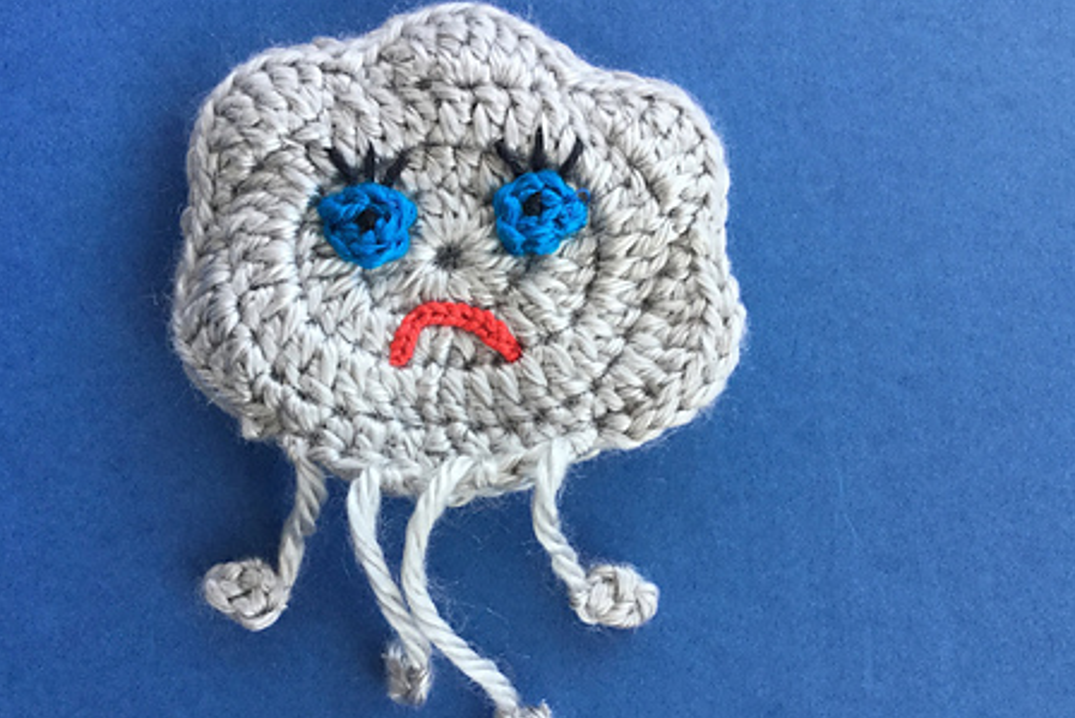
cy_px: 393
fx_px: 1075
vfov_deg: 36.9
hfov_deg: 53.1
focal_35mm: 36
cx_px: 499
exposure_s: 1/30
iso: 32
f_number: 2.4
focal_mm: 3.3
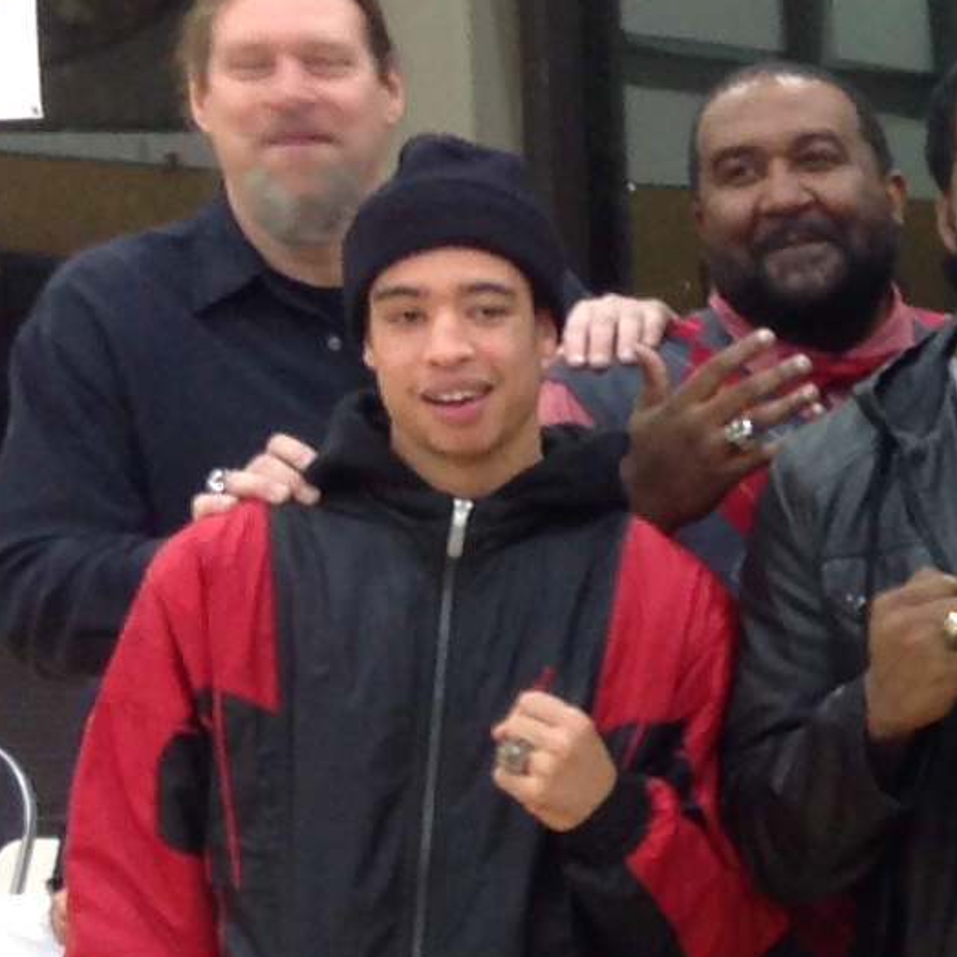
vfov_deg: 11.4
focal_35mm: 153
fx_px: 4786
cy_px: 820
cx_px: 1705
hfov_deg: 10.7
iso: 100
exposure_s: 1/15
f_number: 2.4
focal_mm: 4.28
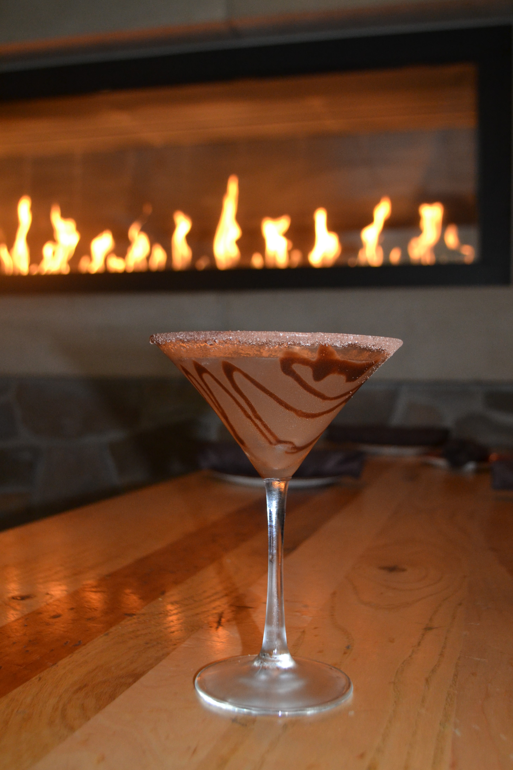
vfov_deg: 53.1
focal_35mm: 36
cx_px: 256
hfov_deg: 36.9
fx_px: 770
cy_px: 385
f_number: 4
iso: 1250
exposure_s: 1/60
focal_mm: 24
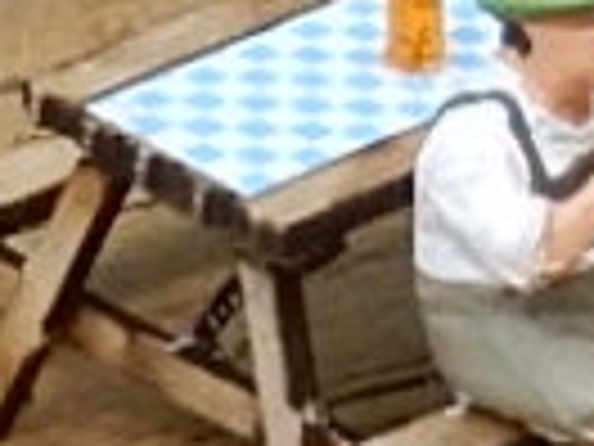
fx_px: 2505
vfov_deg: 10.0
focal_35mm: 146
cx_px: 734
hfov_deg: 13.1
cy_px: -77
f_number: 4
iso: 125
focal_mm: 5.4
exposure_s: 1/400
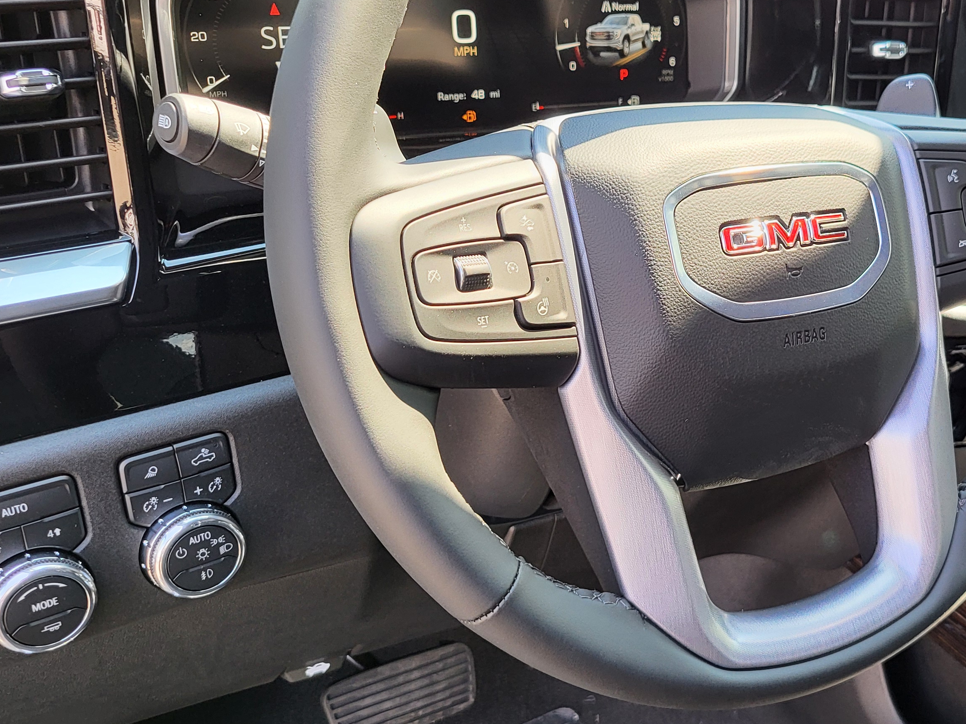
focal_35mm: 45
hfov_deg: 40.4
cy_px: 400
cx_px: 765
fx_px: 1256
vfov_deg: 32.2
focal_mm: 5.4
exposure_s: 1/120
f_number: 1.8
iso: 50
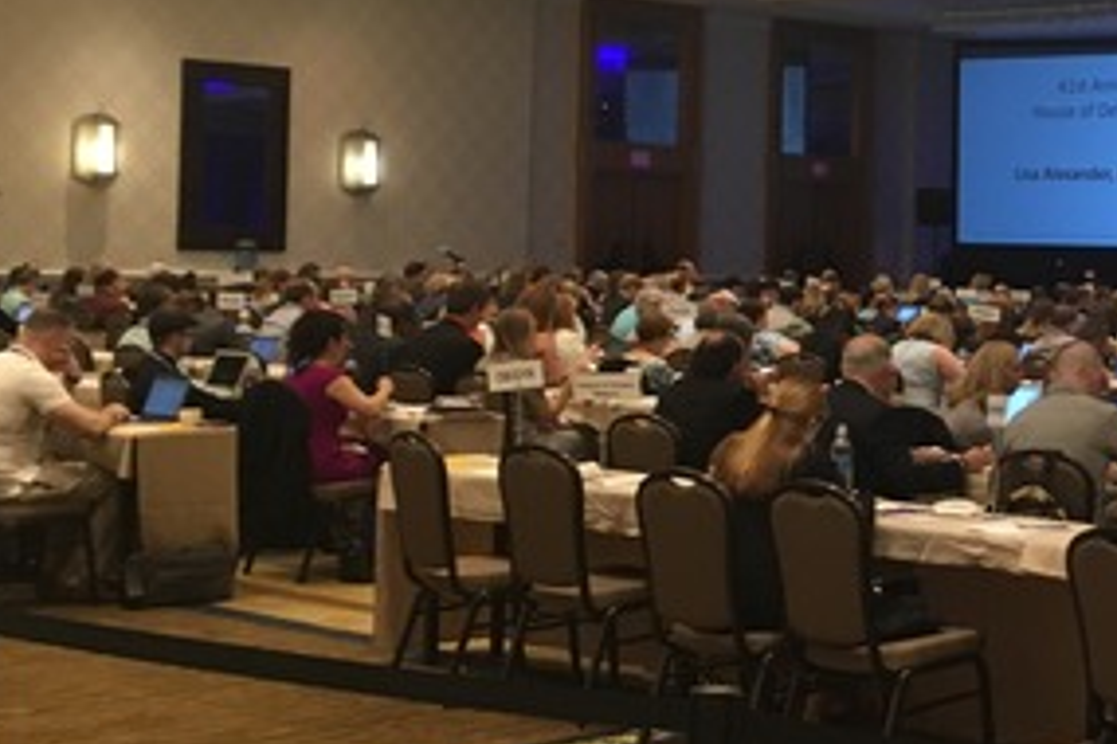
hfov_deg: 25.4
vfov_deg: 18.4
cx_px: 1219
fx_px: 2296
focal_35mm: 74
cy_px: 245
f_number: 2.2
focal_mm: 4.15
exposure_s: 1/30
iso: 100
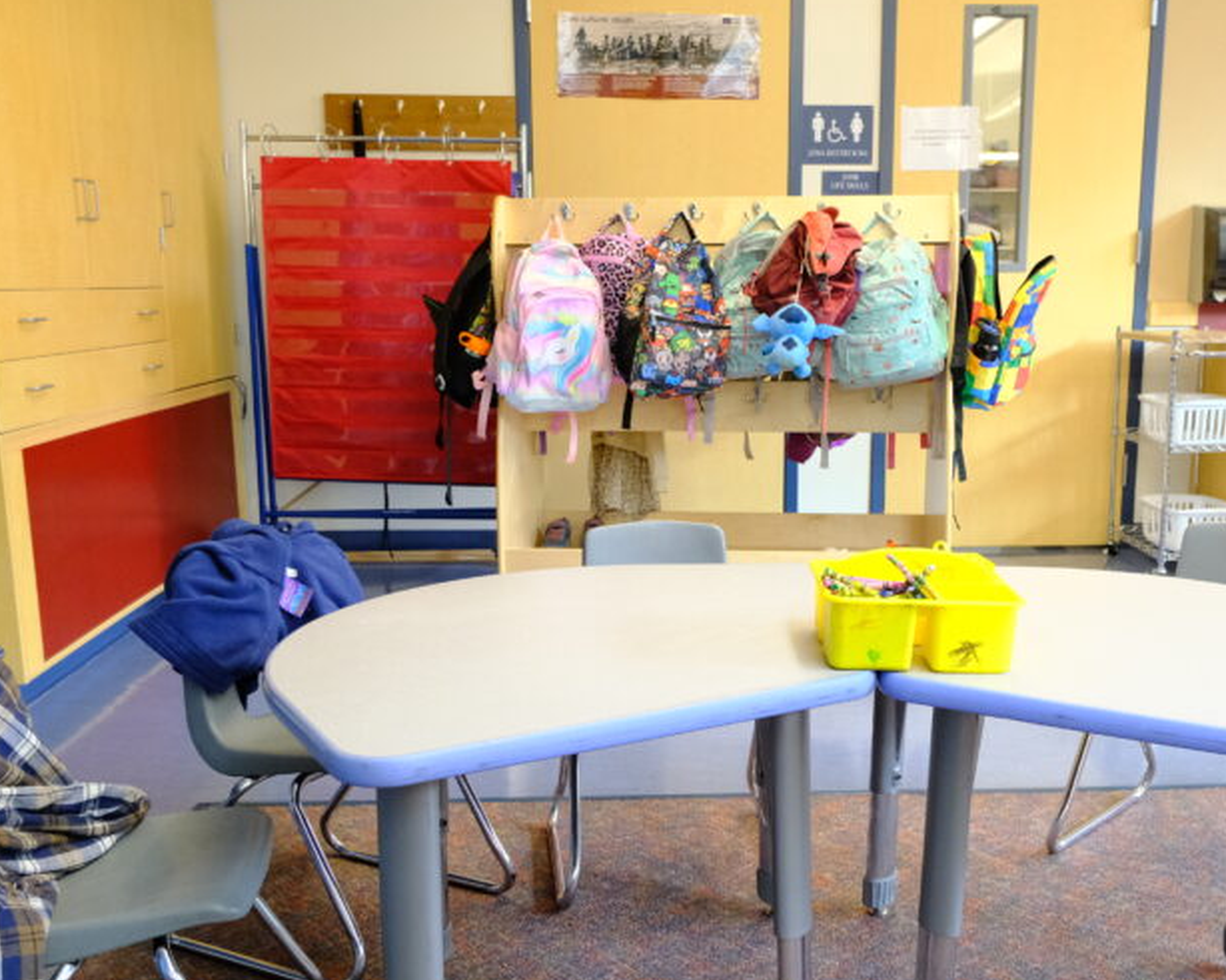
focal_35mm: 36
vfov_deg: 41.0
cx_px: 691
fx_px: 1306
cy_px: 590
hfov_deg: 50.2
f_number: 3.5
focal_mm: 15.6
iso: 2500
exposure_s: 1/100
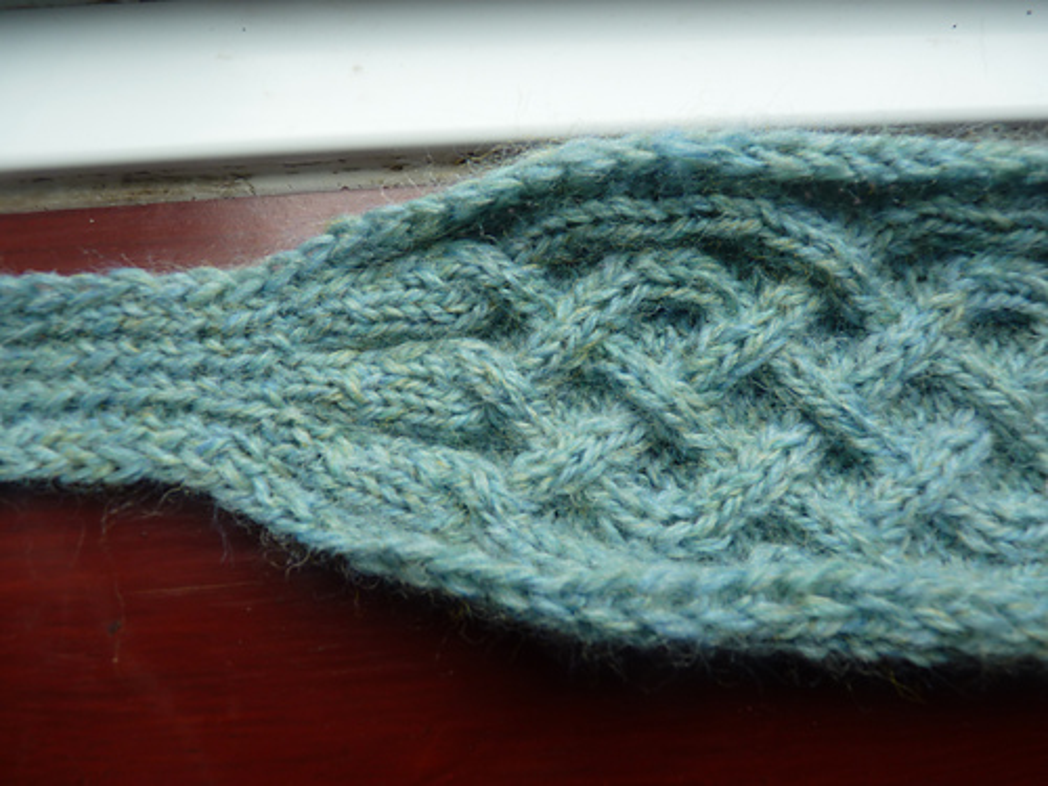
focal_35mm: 27
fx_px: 817
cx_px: 524
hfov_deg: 65.3
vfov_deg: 51.4
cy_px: 393
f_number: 2.8
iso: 80
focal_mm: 4.8
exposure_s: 1/30
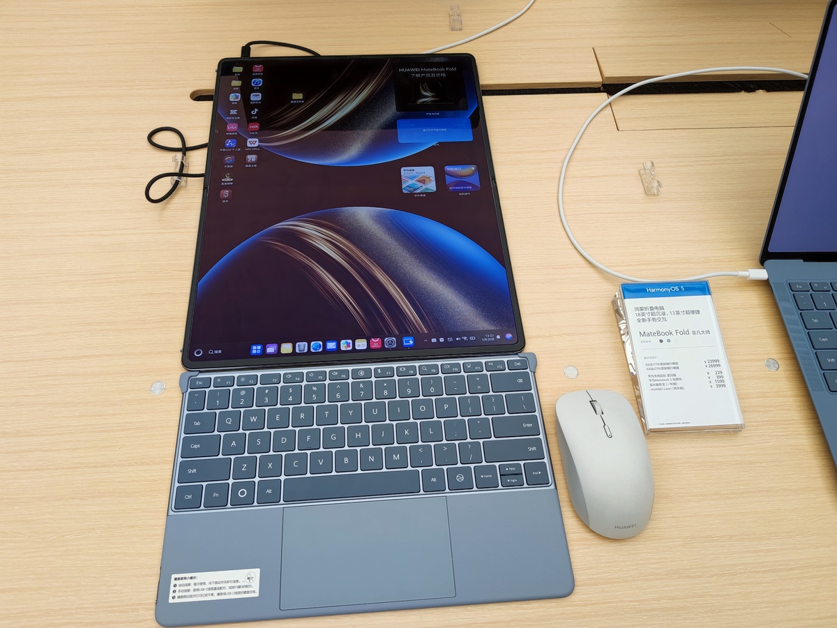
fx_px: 580
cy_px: 314
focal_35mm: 24
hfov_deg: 71.6
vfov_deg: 56.8
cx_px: 418
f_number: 1.85
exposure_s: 1/43
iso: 50
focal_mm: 6.78
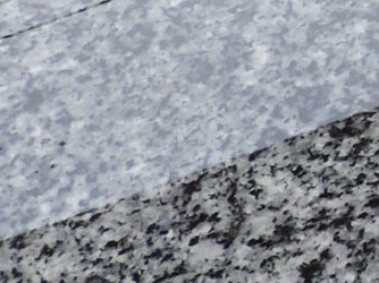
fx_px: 2013
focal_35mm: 184
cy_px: -28
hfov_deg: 9.4
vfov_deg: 8.0
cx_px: 968
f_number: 3
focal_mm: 4.3
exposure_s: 1/100
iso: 100
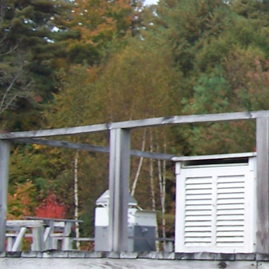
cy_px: 90
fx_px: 1073
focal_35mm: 122
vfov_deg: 14.3
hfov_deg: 13.2
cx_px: 452
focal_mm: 6.3
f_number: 2.8
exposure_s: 1/500
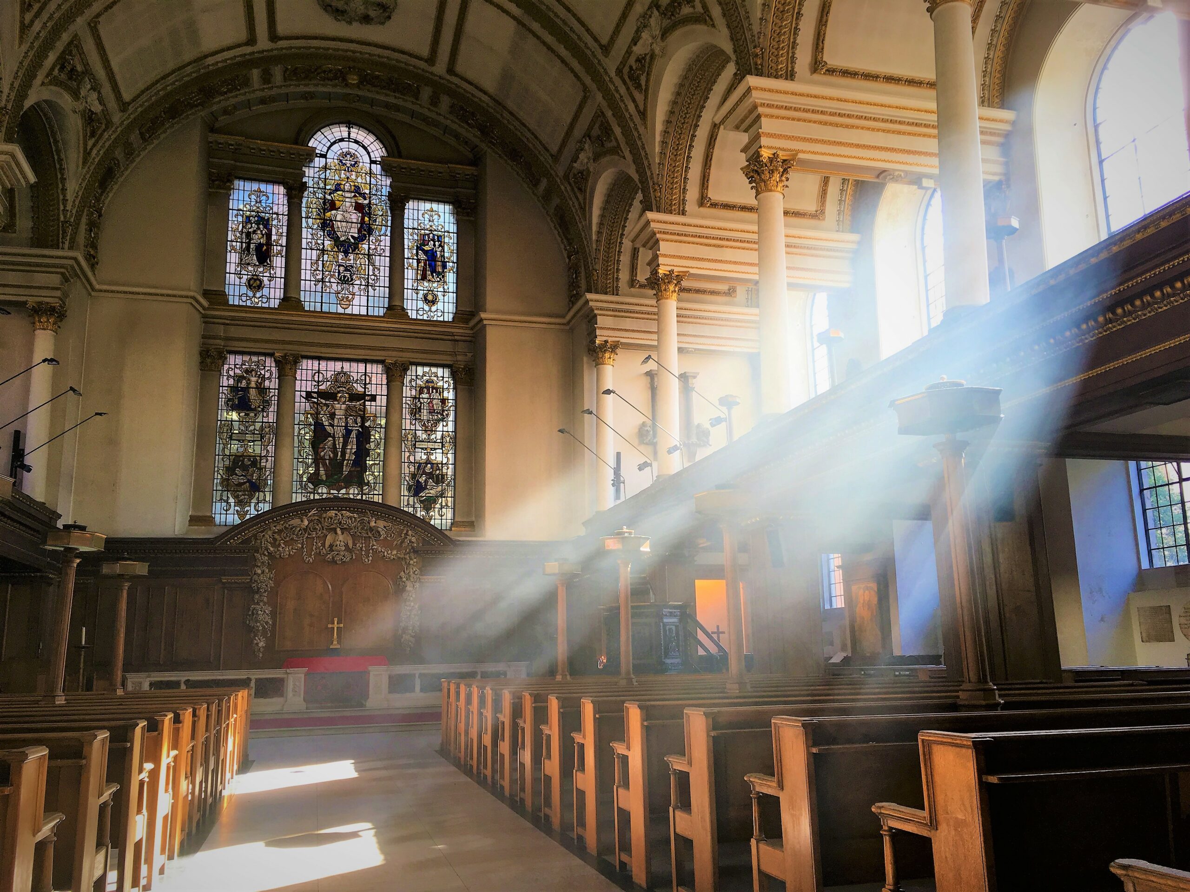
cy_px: 446
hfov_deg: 61.7
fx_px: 997
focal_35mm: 29
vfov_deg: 48.2
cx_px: 595
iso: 32
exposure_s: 1/50
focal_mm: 4.15
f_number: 2.2
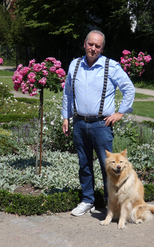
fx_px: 504
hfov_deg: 17.4
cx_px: 88
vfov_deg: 27.5
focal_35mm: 75
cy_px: 124
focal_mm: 12.5
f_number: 4.3
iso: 80
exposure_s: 1/800
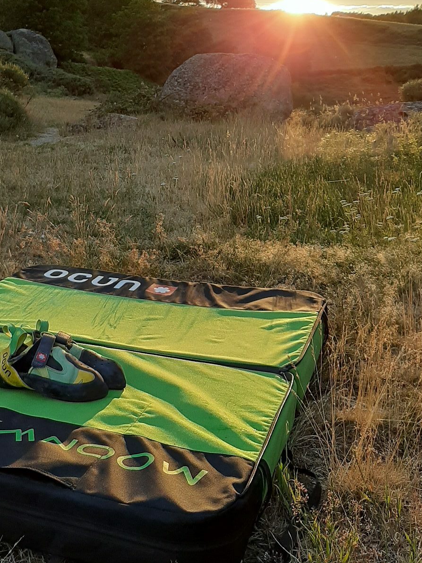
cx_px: 115
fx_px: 715
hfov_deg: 32.4
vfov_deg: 41.8
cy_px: 147
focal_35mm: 44
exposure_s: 1/367
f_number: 1.7
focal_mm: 3.93
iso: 40
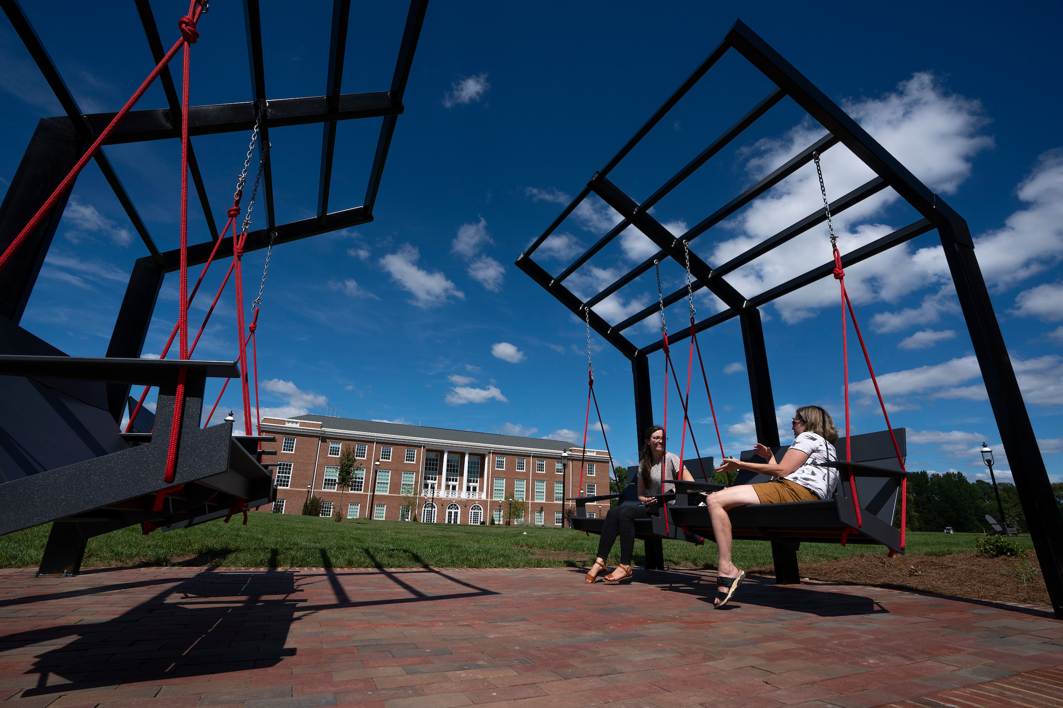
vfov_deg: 73.7
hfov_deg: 96.7
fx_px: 472
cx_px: 532
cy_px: 354
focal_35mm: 16
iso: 160
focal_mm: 16
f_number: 9
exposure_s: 1/1000
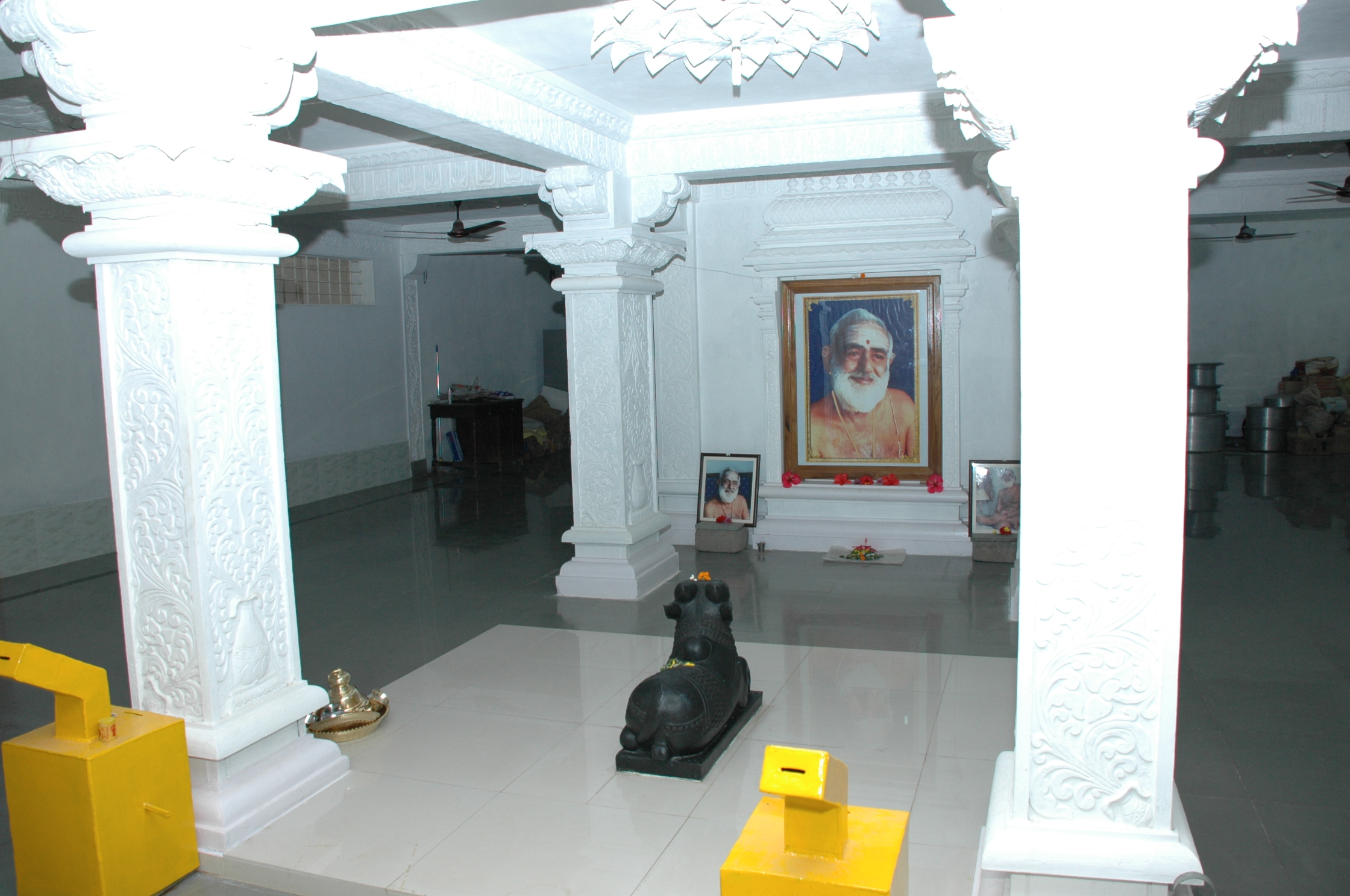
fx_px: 1011
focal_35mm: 27
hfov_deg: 67.4
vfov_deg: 47.8
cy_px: 448
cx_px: 675
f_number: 4
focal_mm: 18
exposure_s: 1/125
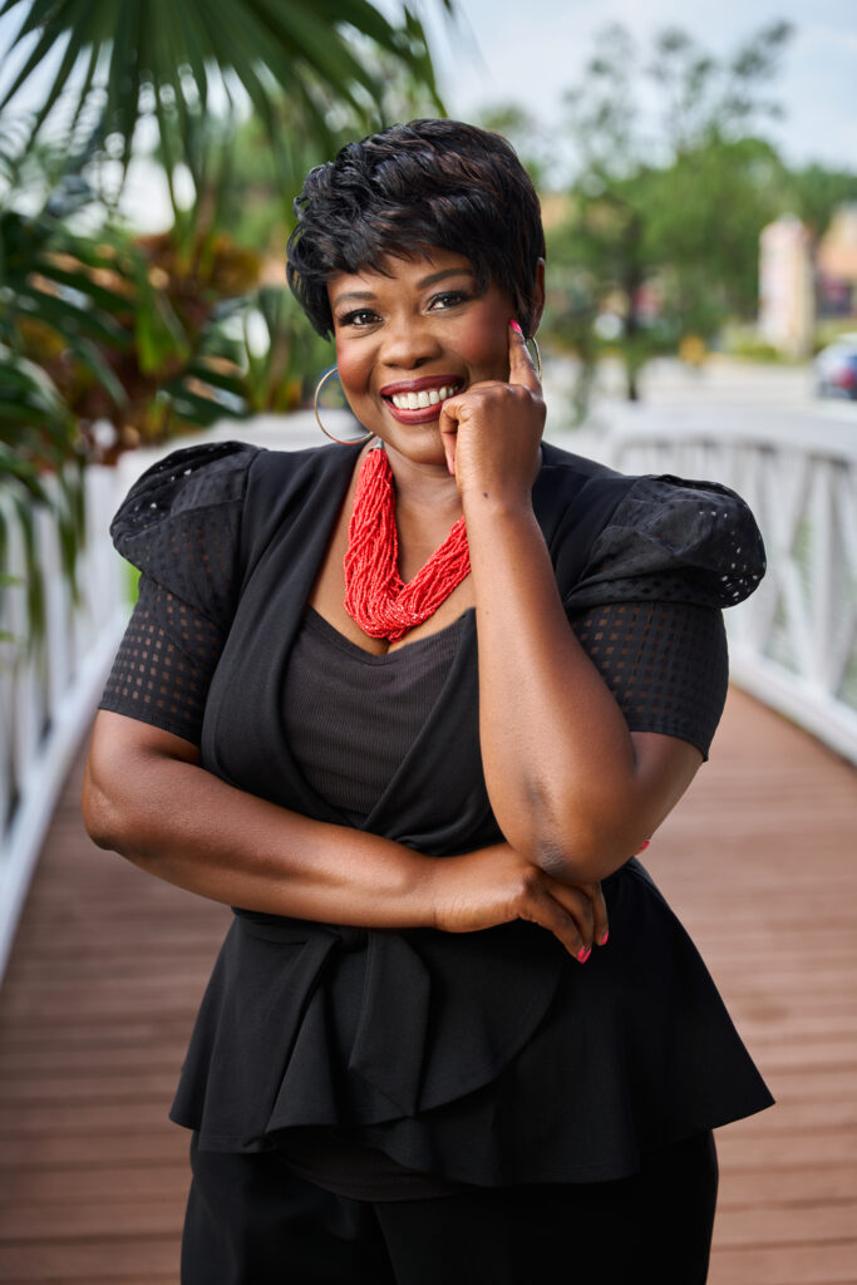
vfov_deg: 32.6
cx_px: 428
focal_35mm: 62
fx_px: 2199
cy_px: 642
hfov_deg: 22.1
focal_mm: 61.6
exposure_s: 1/320
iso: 125
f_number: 2.8
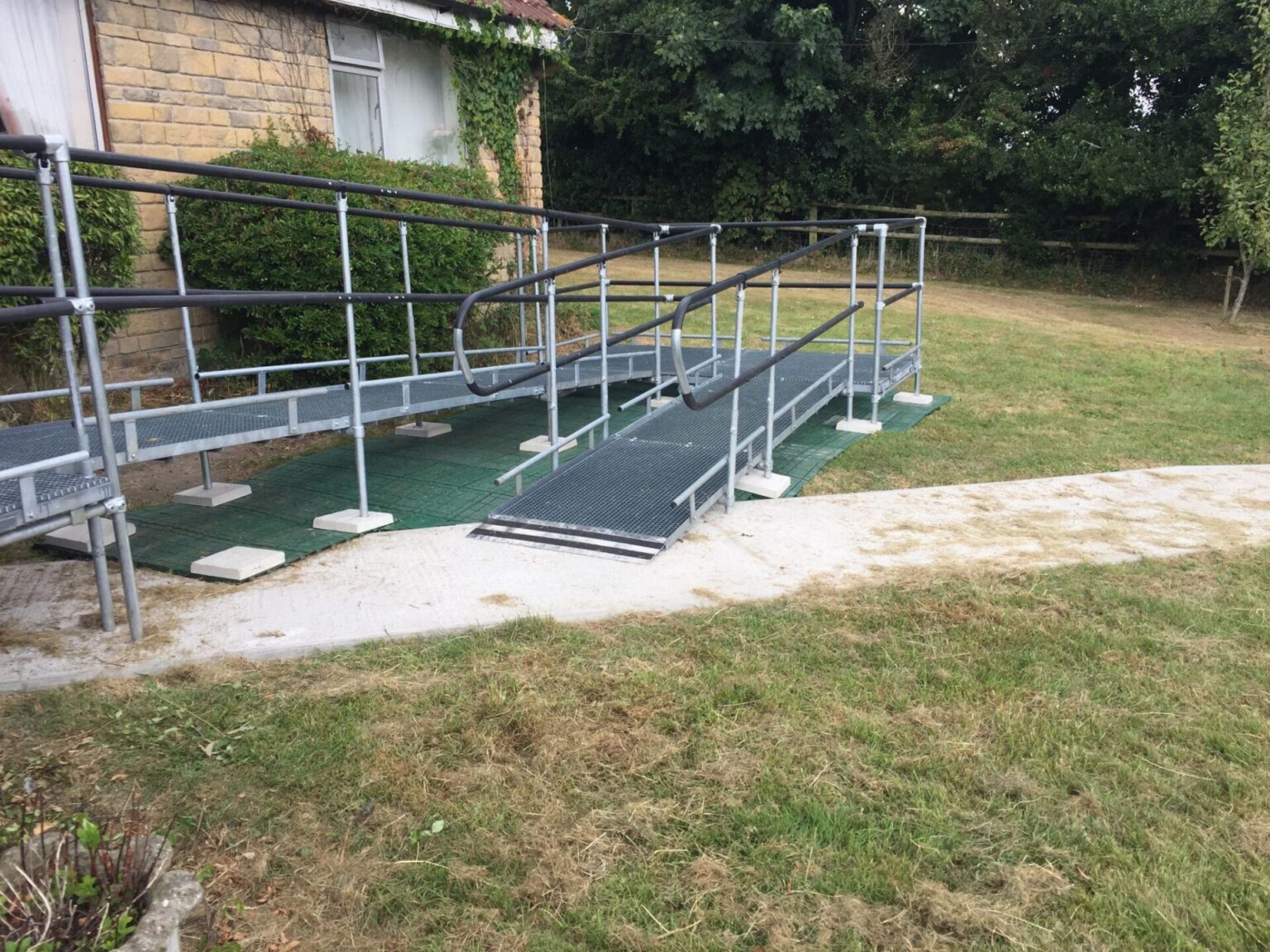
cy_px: 476
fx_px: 1064
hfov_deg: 61.7
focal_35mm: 29
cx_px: 635
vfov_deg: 48.2
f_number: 2.2
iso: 32
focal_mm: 4.15
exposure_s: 1/638
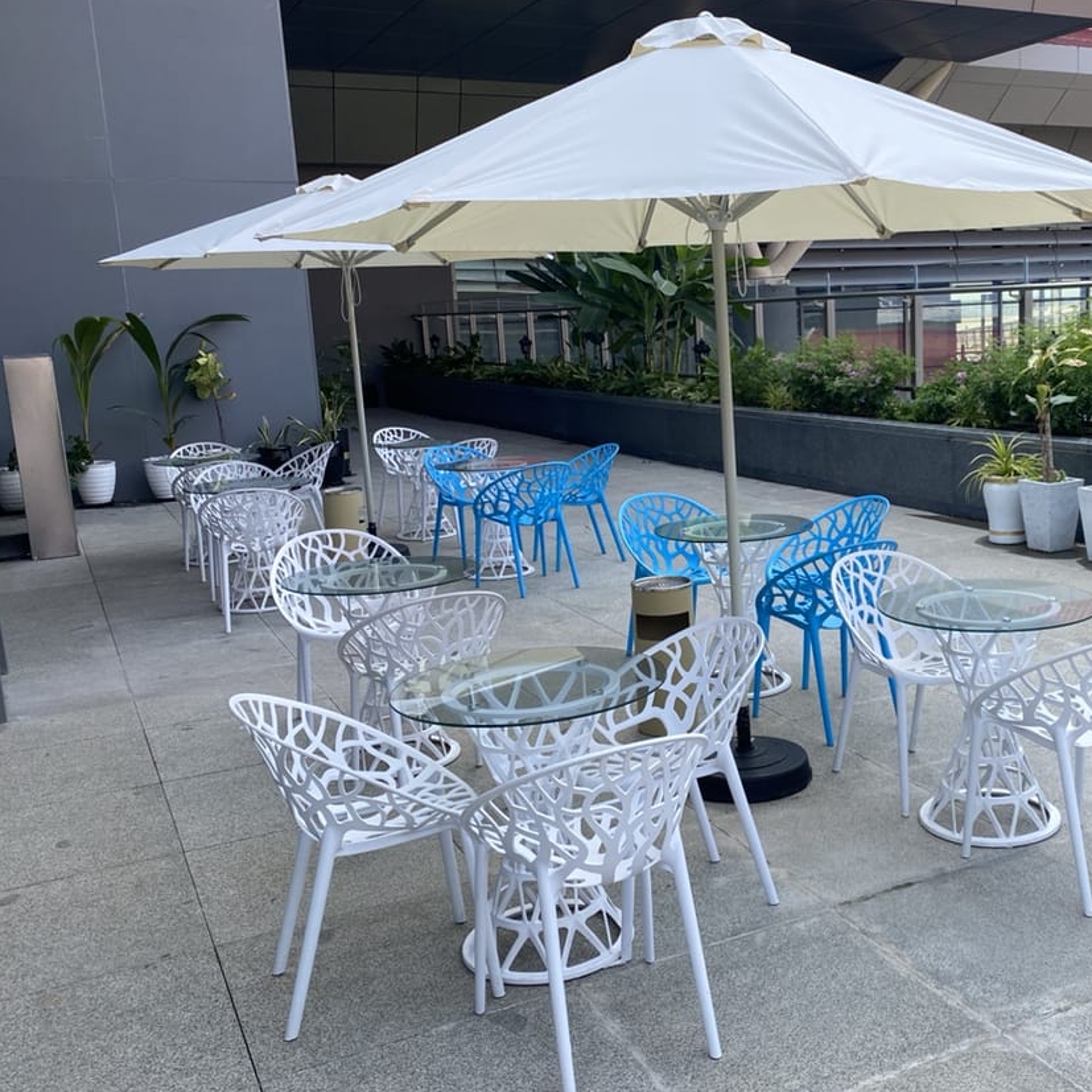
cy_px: 553
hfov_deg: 44.7
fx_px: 1285
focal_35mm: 36
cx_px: 802
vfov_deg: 46.0
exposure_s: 1/742
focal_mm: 4.25
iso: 32
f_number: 1.8
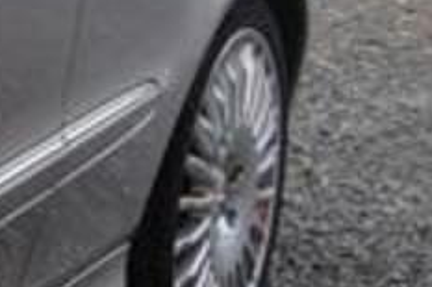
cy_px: 291
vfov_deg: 5.9
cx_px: -1148
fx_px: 2782
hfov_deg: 7.2
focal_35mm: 232
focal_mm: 20
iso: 160
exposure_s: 1/125
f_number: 5.6
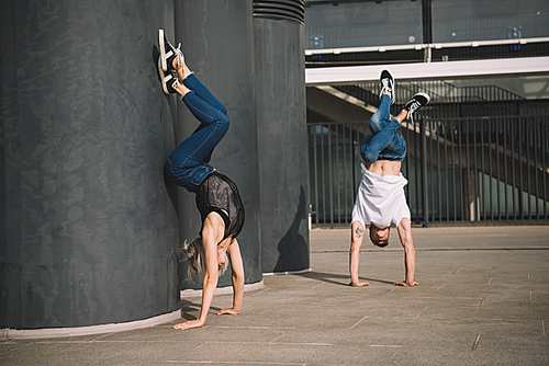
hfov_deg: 35.6
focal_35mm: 56
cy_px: 183
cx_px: 274
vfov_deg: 24.2
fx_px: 854
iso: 200
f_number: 3.5
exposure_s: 1/3200
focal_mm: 56
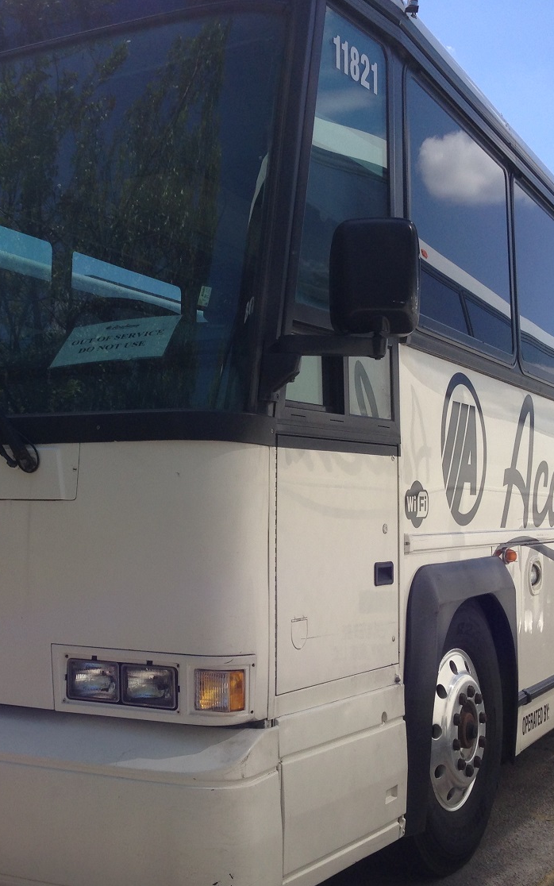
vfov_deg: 42.6
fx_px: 1135
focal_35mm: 47
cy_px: 445
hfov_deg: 27.0
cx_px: 127
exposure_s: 1/1153
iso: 50
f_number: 2.4
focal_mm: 4.12
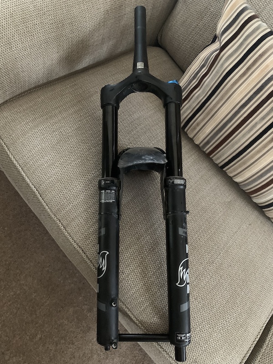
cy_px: 182
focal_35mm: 26
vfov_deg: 67.3
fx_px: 273
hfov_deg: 53.1
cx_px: 136
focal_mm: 4.25
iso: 800
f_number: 1.8
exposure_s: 1/24
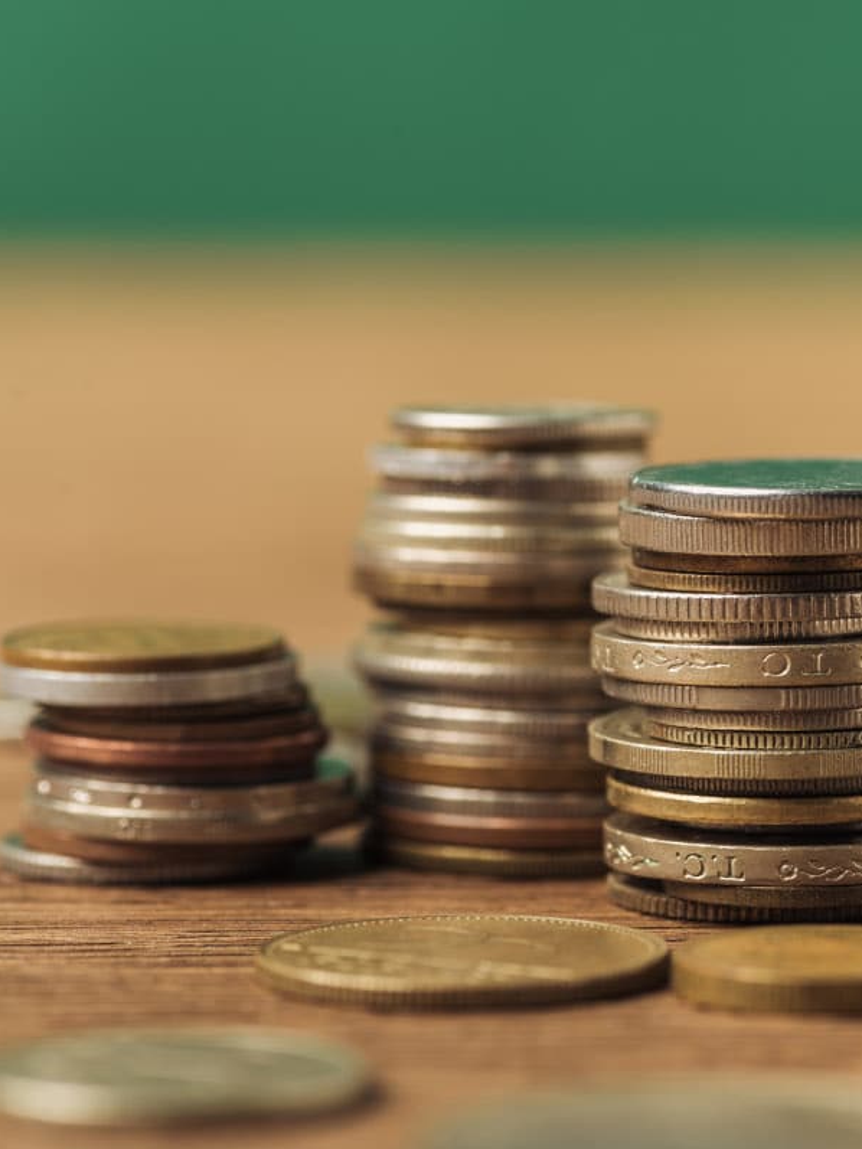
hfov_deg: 9.7
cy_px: 575
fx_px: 5045
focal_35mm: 152
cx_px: 791
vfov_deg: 13.0
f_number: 7.1
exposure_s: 1/200
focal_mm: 105
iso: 100
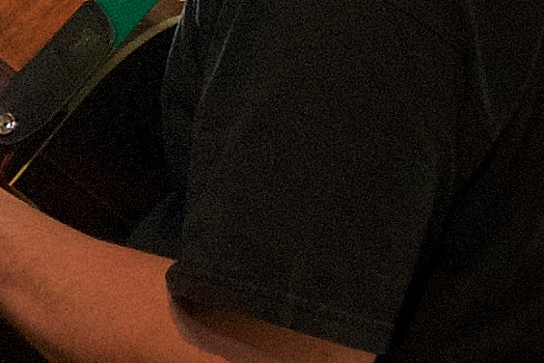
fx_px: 4971
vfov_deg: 4.2
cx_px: -397
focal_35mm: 329
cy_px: -64
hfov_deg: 6.2
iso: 4000
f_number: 5.6
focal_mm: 45
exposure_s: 1/125
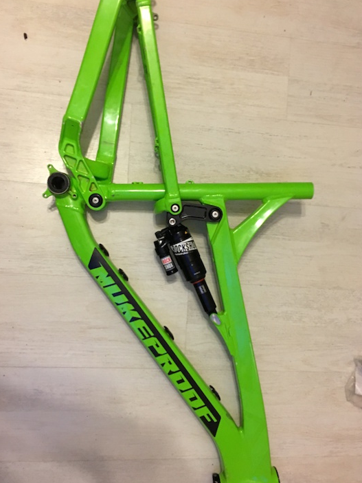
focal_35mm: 33
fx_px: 460
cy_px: 245
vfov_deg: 55.4
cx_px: 170
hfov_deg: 42.9
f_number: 2.2
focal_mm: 4.15
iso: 100
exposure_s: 1/8
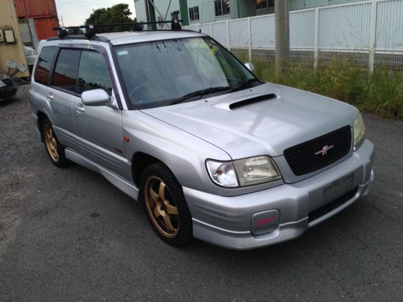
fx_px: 384
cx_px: 202
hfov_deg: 55.4
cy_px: 151
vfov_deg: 42.9
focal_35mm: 33
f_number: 2.4
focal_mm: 4.12
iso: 200
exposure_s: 1/20
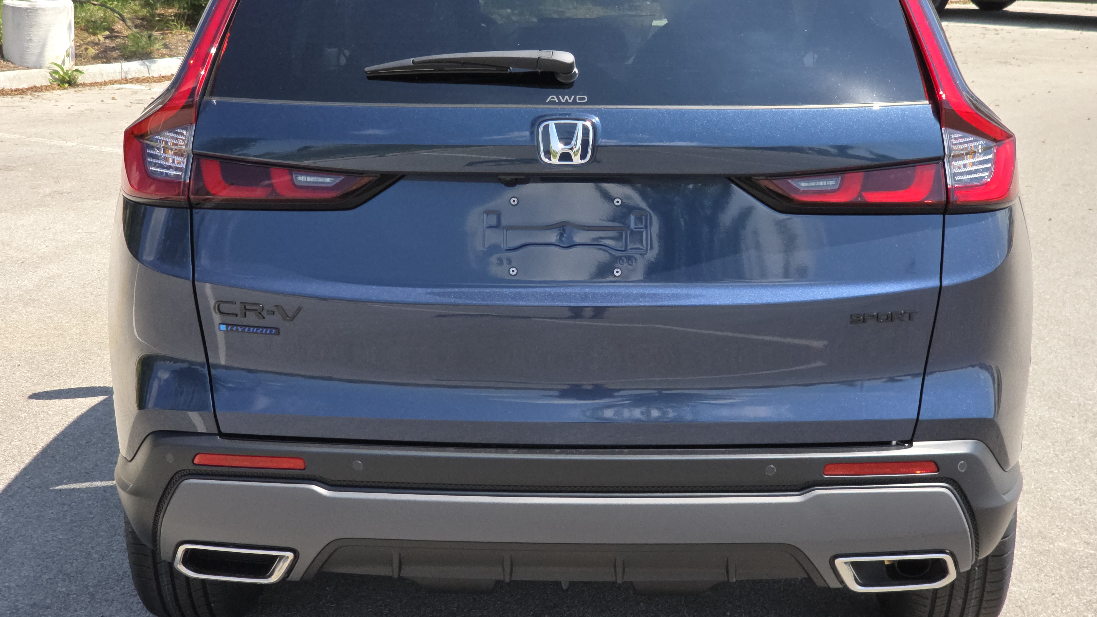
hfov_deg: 27.9
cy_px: 251
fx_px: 2211
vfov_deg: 15.9
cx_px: 553
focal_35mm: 76
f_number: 2.4
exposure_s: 1/2000
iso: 100
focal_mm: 7.9
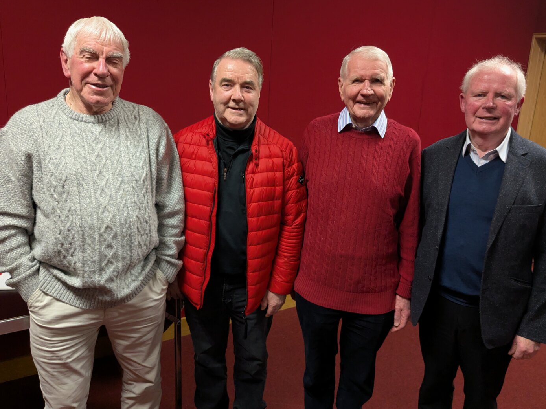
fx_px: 442
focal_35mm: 28
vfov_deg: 49.7
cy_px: 202
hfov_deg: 63.5
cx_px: 277
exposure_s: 1/50
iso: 503
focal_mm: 4.38
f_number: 1.73
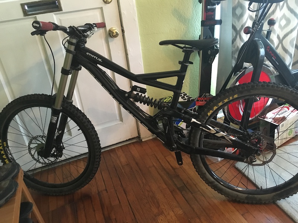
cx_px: 149
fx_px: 250
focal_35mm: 29
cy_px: 112
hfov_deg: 61.7
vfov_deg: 48.2
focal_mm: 4.15
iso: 320
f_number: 2.2
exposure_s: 1/15
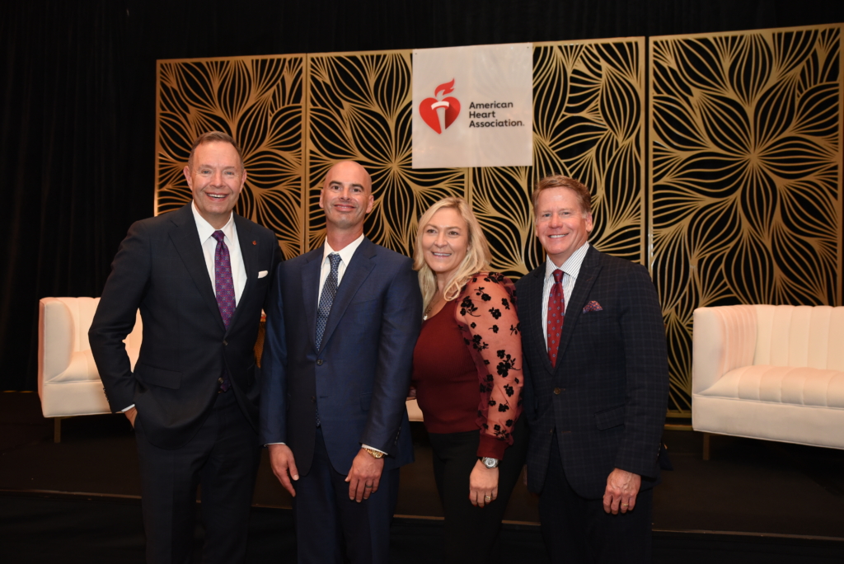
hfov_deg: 58.7
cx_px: 422
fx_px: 751
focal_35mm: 32
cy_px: 282
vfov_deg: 41.2
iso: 2000
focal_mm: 32
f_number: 3.5
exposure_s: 1/160
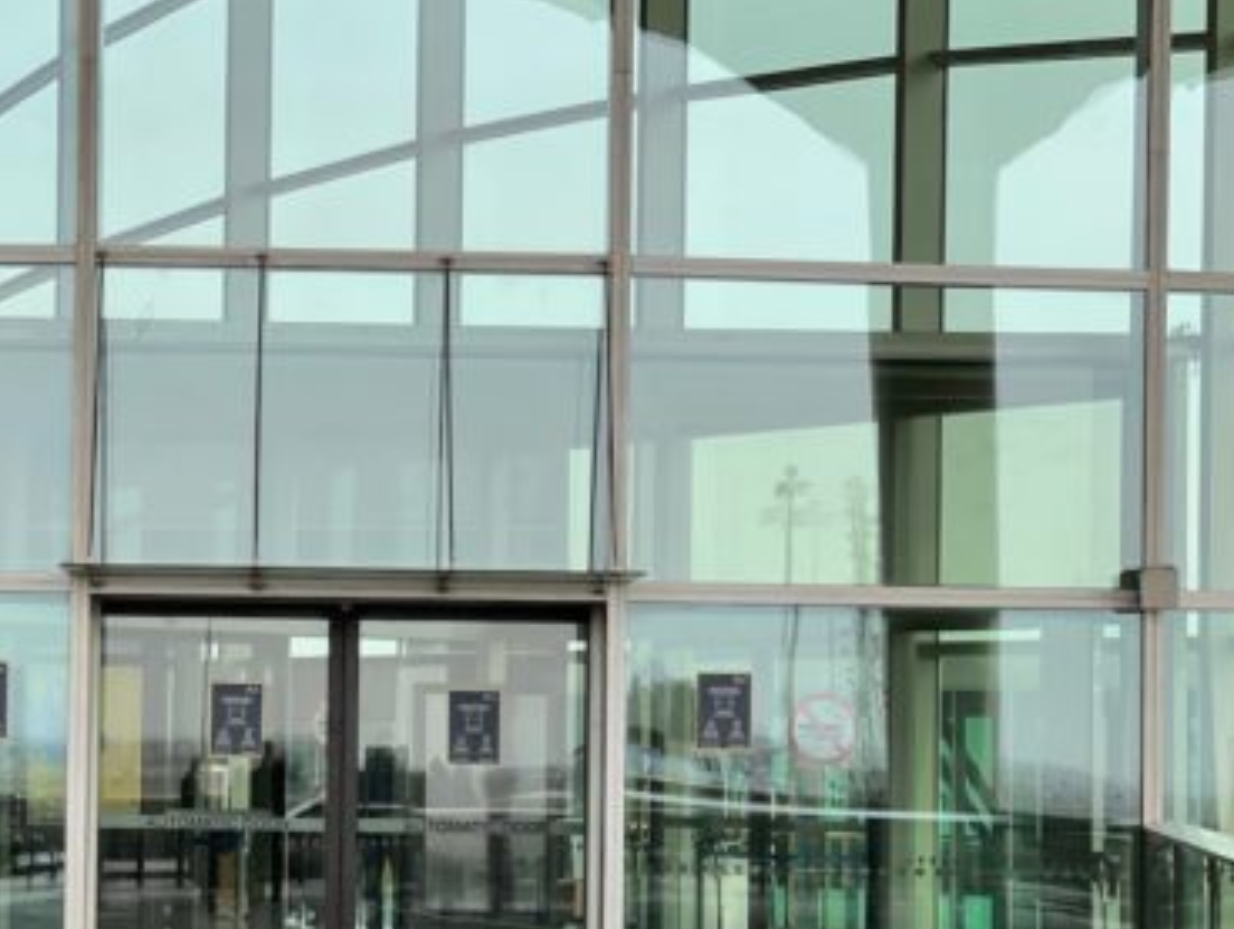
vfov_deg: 14.0
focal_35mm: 106
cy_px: 654
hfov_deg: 18.4
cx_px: 372
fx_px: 3784
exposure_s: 1/589
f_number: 2.2
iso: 20
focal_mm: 7.5
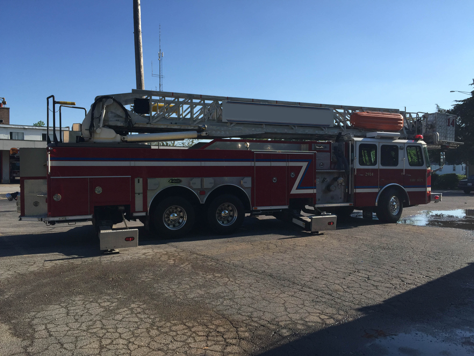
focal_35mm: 29
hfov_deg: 61.7
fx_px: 397
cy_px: 178
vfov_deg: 48.2
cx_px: 237
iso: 32
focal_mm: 4.15
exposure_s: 1/1721
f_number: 2.2
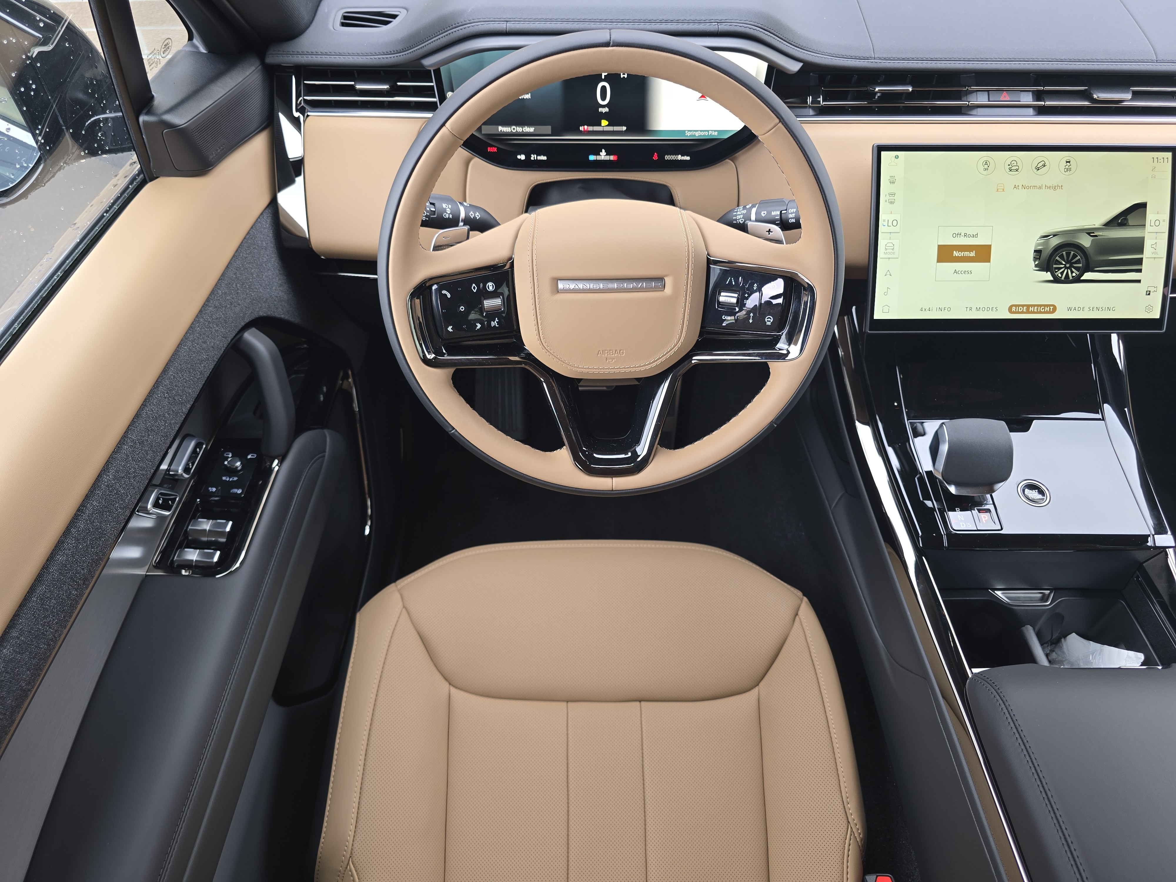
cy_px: 441
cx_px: 588
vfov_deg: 58.9
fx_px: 781
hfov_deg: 73.9
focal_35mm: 23
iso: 25
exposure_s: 1/50
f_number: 1.7
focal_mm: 6.3
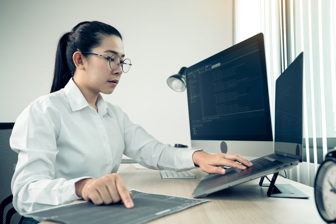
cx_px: 168
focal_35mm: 35
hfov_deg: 54.4
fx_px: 327
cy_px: 112
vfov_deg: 37.9
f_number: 4
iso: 200
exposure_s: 1/60
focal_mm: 35
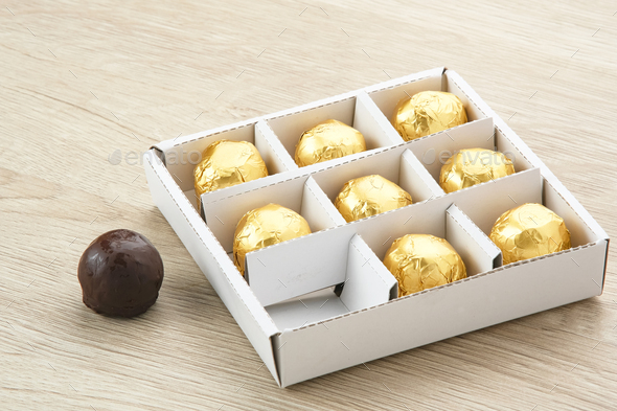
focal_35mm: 128
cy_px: 206
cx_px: 308
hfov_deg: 16.0
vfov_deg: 10.7
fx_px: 2193
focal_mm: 85
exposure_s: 1/100
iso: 500
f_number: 13
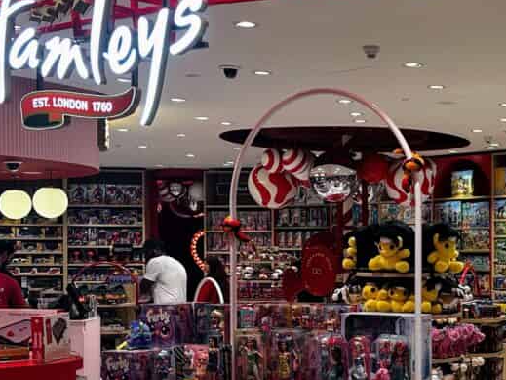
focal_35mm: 71
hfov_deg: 25.8
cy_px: 257
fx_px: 1038
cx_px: 521
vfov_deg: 20.6
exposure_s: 1/100
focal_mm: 6.86
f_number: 1.78
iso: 100
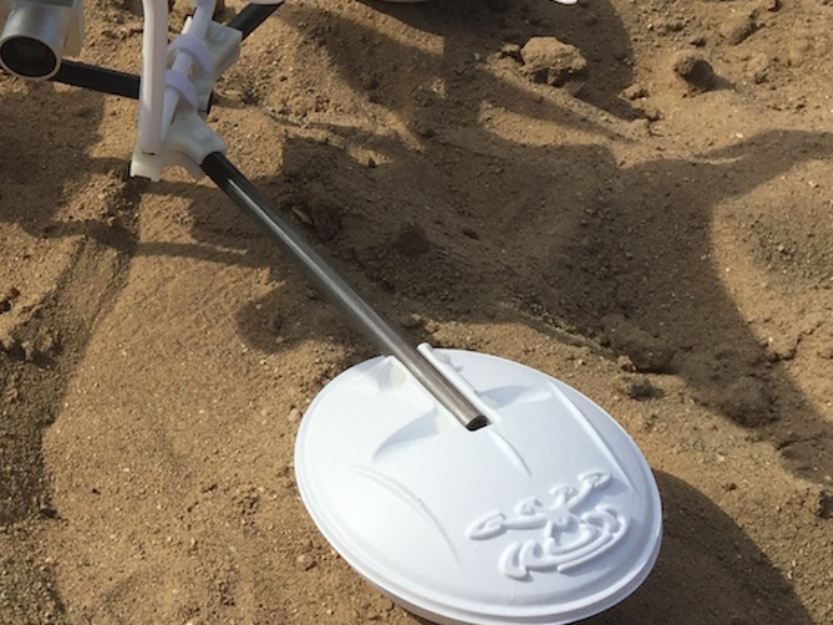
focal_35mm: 77
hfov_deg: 23.9
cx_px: -59
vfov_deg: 18.7
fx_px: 1853
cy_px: 20
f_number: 2.2
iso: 32
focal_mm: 4.15
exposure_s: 1/2198
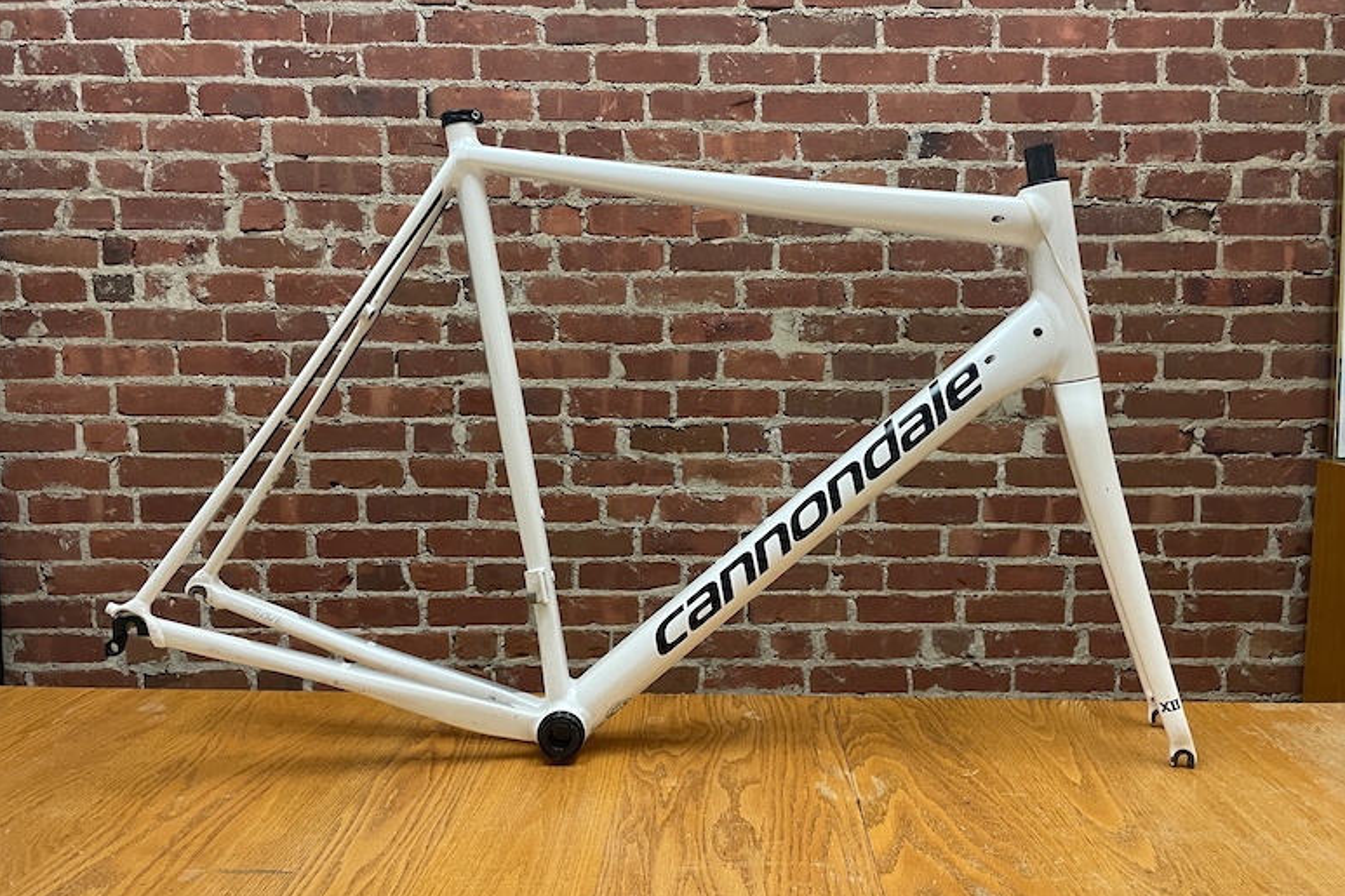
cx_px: 693
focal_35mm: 28
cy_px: 435
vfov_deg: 46.4
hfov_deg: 65.5
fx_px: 1046
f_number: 1.6
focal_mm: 4.2
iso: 160
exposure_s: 1/60
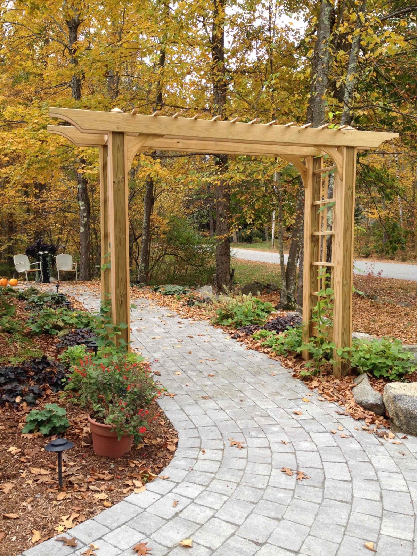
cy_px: 278
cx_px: 208
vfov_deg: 52.6
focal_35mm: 35
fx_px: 562
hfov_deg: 40.7
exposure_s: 1/221
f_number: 2.4
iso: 50
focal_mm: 4.28
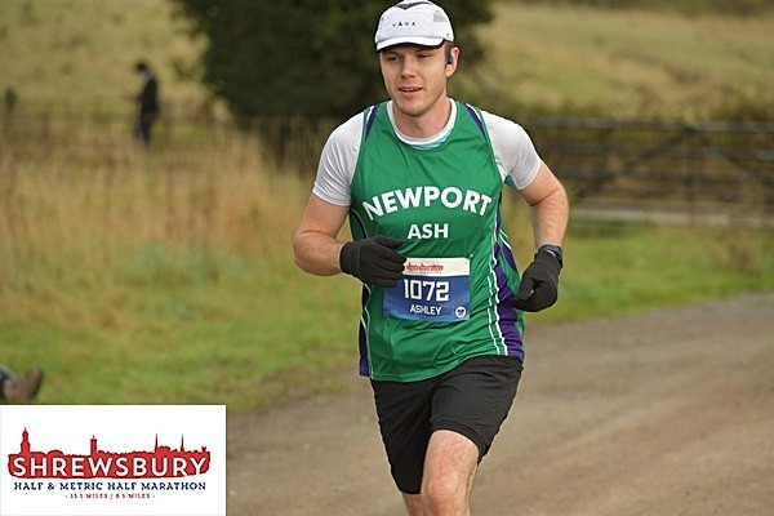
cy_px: 258
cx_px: 387
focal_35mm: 200
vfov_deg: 6.9
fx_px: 4300
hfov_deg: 10.3
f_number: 5.6
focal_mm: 200
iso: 1100
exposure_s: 1/1250
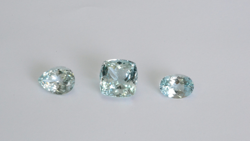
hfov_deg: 22.5
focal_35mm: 95
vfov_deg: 12.7
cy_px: 73
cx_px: 125
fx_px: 630
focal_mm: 60
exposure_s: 1/60
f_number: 32
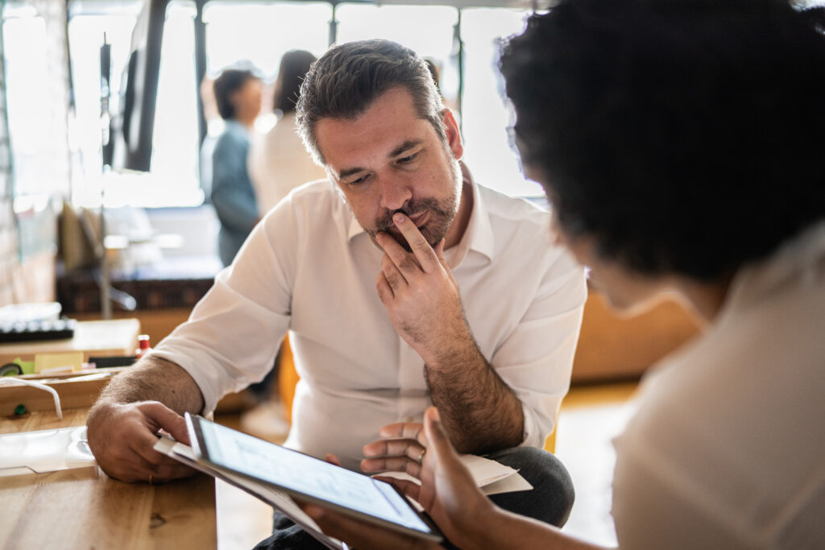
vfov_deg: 37.9
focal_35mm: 35
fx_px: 802
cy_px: 275
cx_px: 412
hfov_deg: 54.4
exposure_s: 1/200
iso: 500
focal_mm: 35
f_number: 1.2
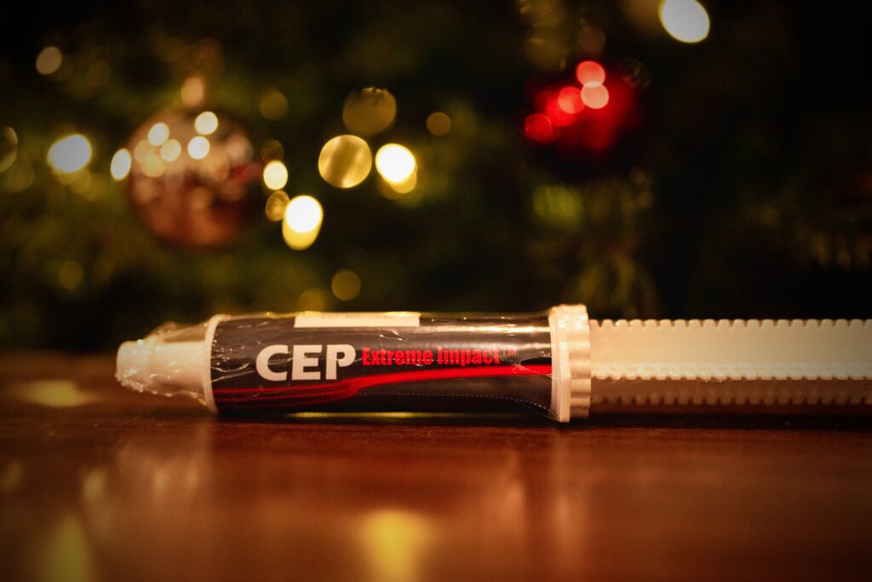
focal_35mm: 35
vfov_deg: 37.9
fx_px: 848
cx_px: 436
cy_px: 291
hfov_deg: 54.4
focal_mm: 35
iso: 3200
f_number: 1.4
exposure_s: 1/400
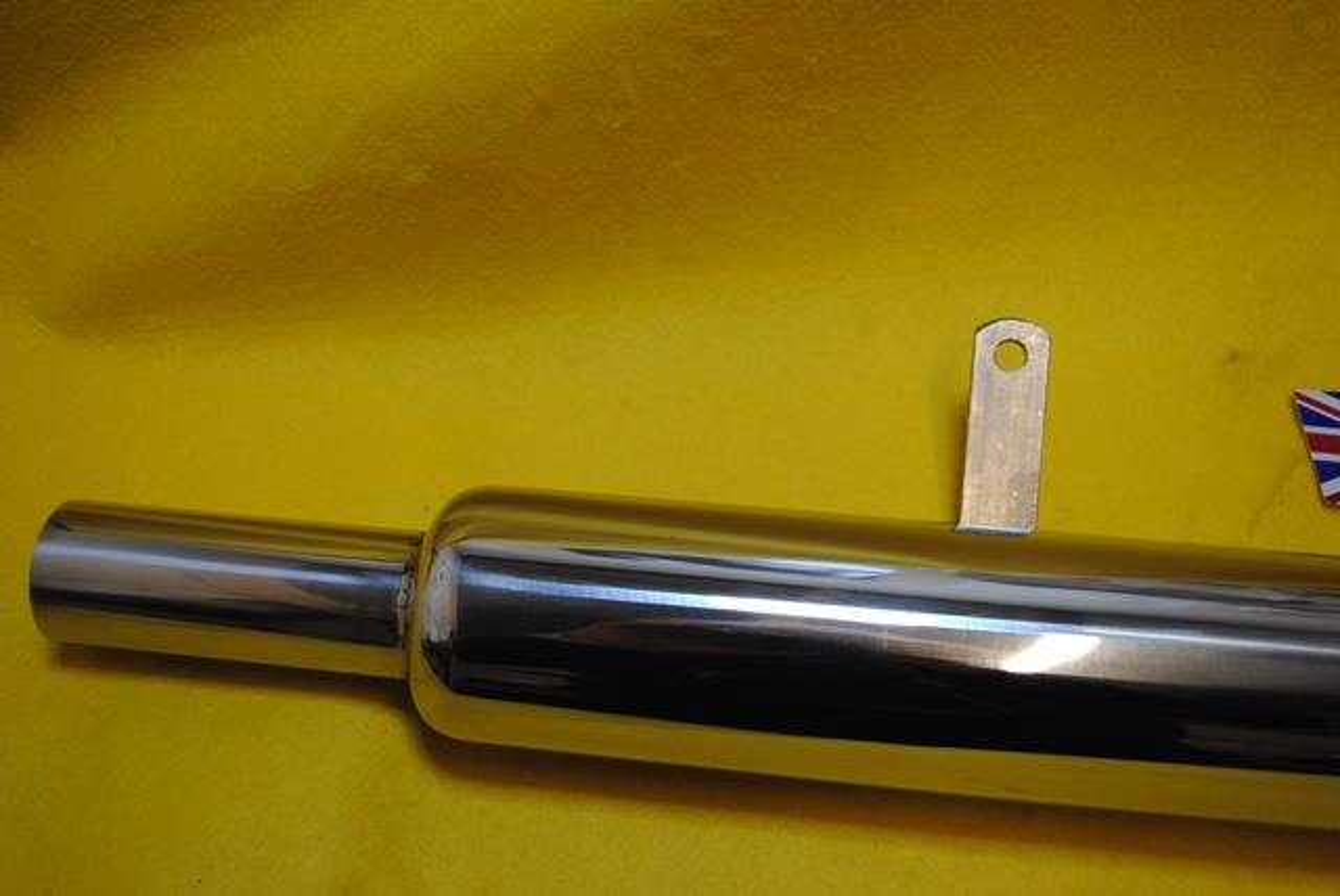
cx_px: 670
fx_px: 1341
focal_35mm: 36
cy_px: 448
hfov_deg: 53.1
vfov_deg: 36.9
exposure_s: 1/30
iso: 200
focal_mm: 24
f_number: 4
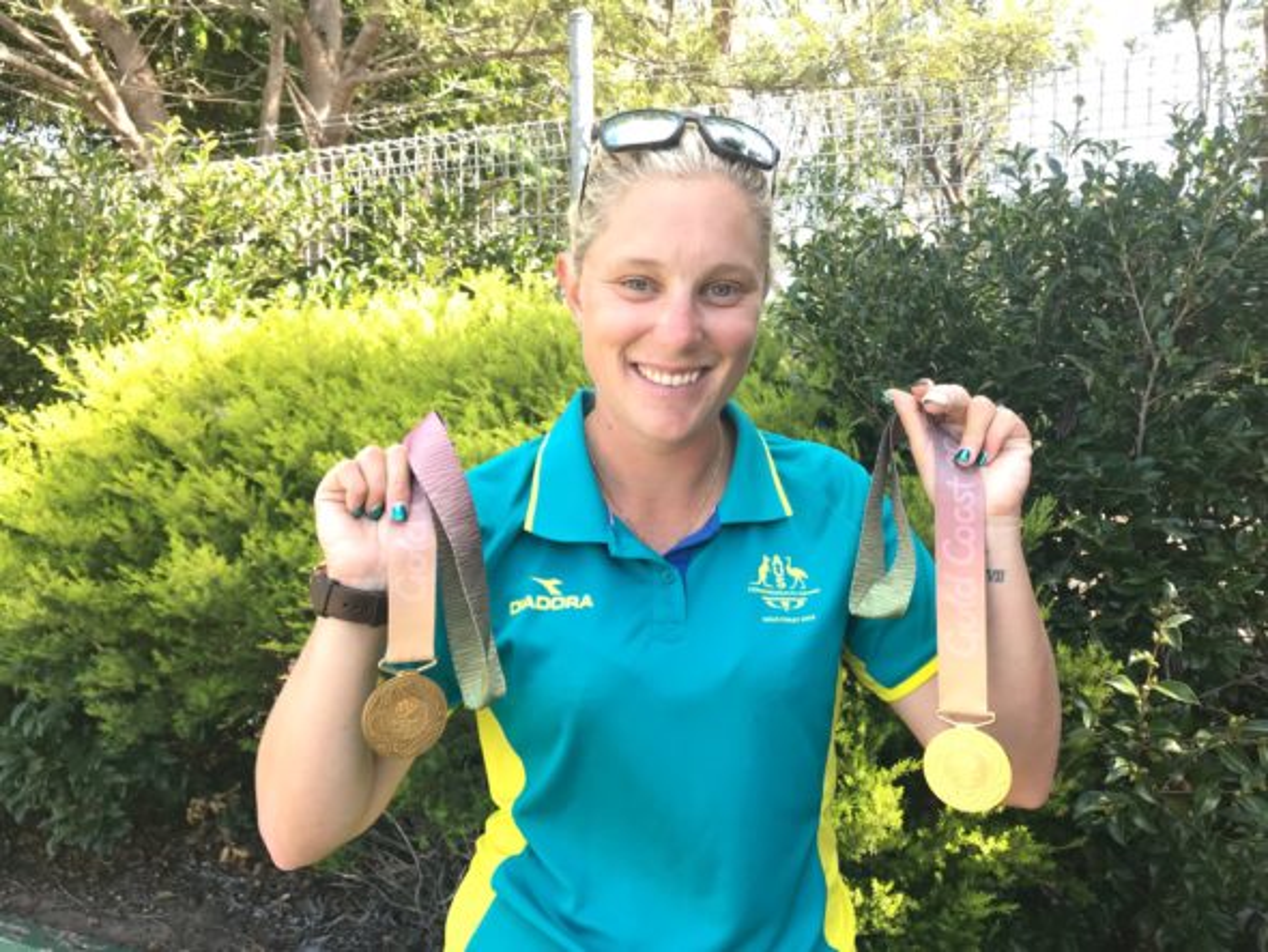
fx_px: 1026
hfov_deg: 63.4
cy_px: 476
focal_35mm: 28
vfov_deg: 49.8
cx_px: 634
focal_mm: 3.99
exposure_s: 1/152
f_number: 1.8
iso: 20
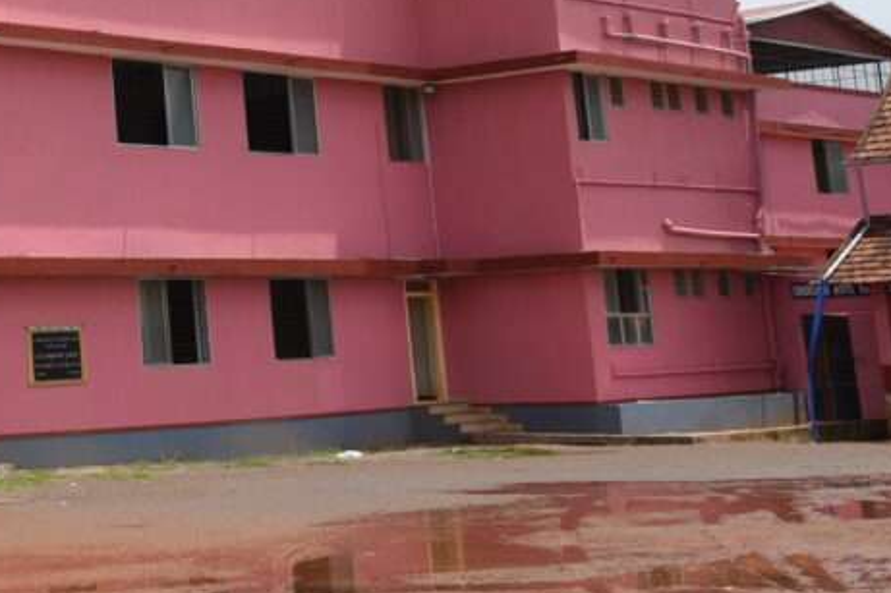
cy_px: -106
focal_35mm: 100
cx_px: -429
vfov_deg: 13.3
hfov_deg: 18.2
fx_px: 2474
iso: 500
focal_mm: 30
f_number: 14
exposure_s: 1/400
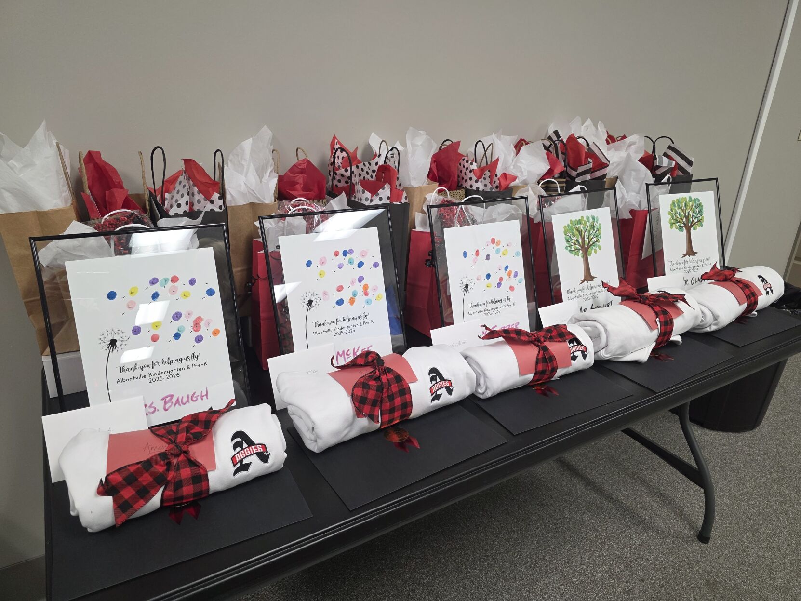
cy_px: 300
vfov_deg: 58.9
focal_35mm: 23
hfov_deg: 73.9
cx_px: 400
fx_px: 532
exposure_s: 1/120
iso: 200
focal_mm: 6.3
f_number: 1.7
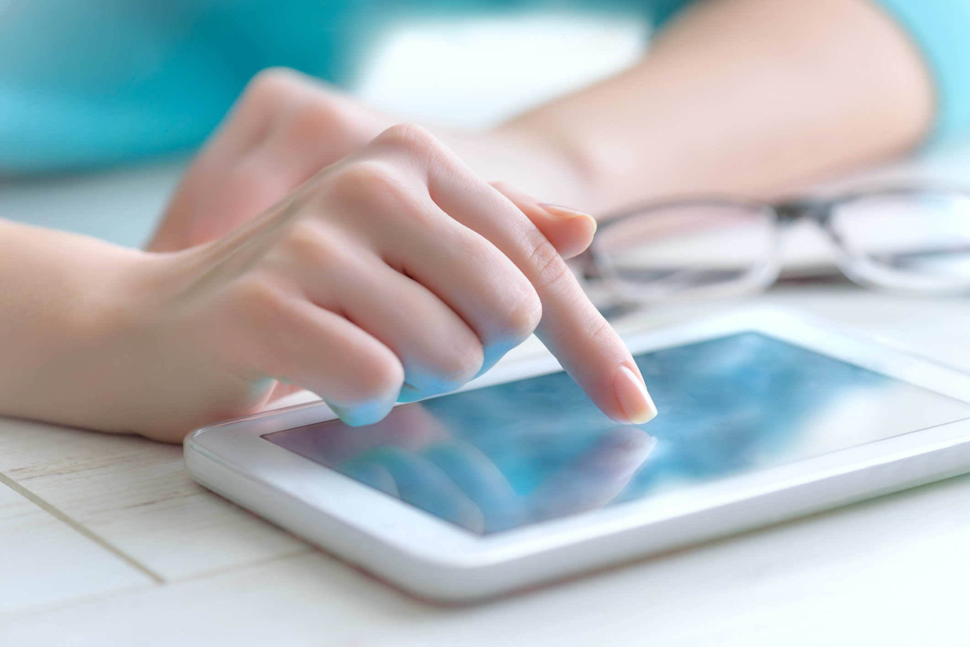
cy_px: 324
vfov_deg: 13.1
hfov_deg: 19.4
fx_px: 2830
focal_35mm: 105
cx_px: 485
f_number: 4.5
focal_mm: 105
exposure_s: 1/80
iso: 800
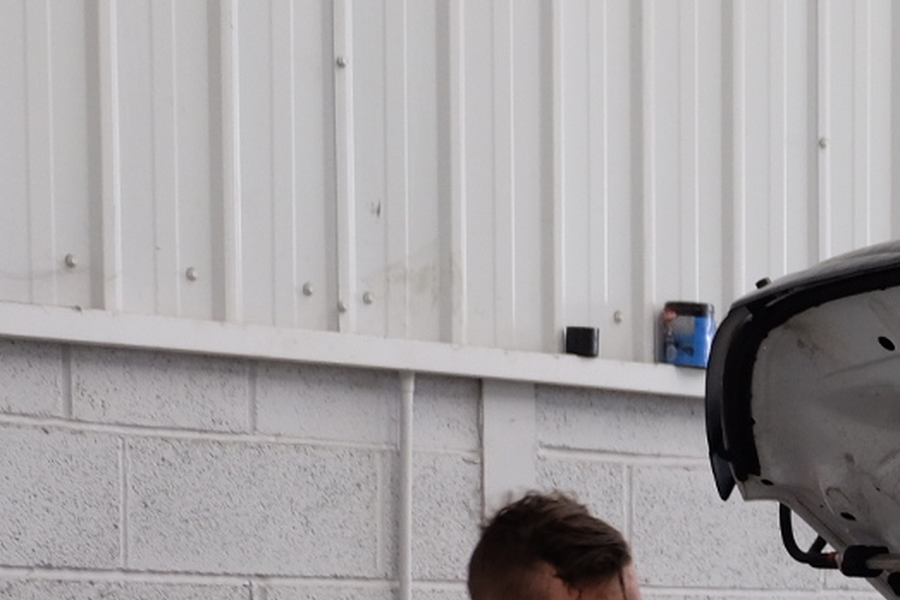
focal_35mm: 112
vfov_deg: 11.7
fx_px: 2801
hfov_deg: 16.6
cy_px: 894
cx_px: 1349
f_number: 4
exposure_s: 1/42
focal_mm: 22.2
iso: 800
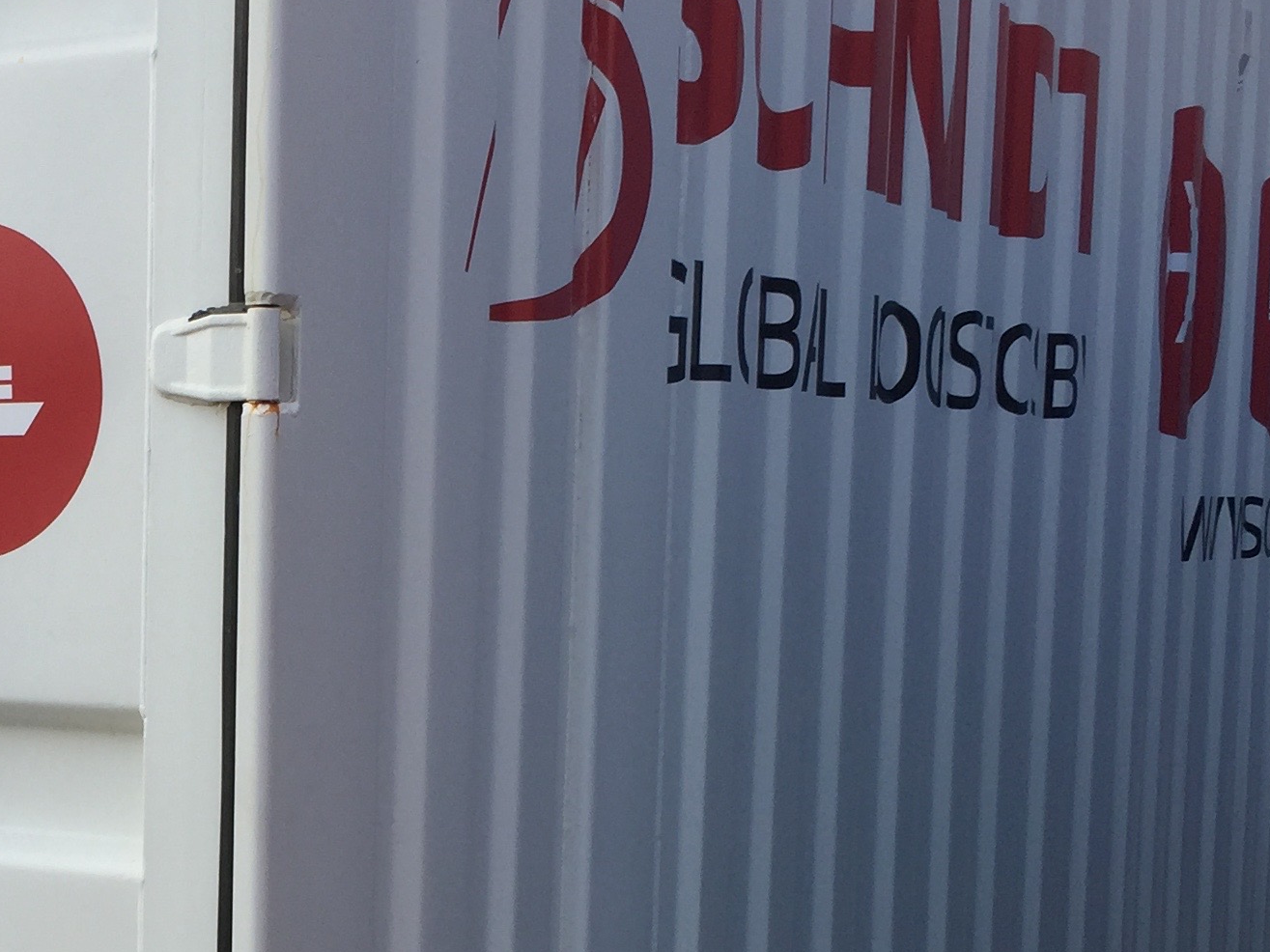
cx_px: 85
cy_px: 770
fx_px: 2641
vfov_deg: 20.2
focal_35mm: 72
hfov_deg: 26.0
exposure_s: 1/557
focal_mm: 4.15
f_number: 2.2
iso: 32
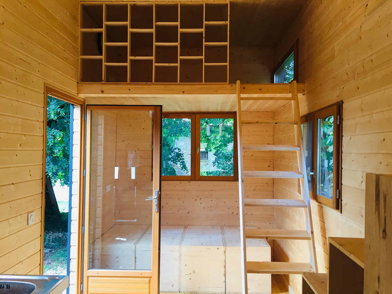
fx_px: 328
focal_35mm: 29
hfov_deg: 61.7
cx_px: 196
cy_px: 147
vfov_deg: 48.2
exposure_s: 1/33
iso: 32
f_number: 2.2
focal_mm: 4.15
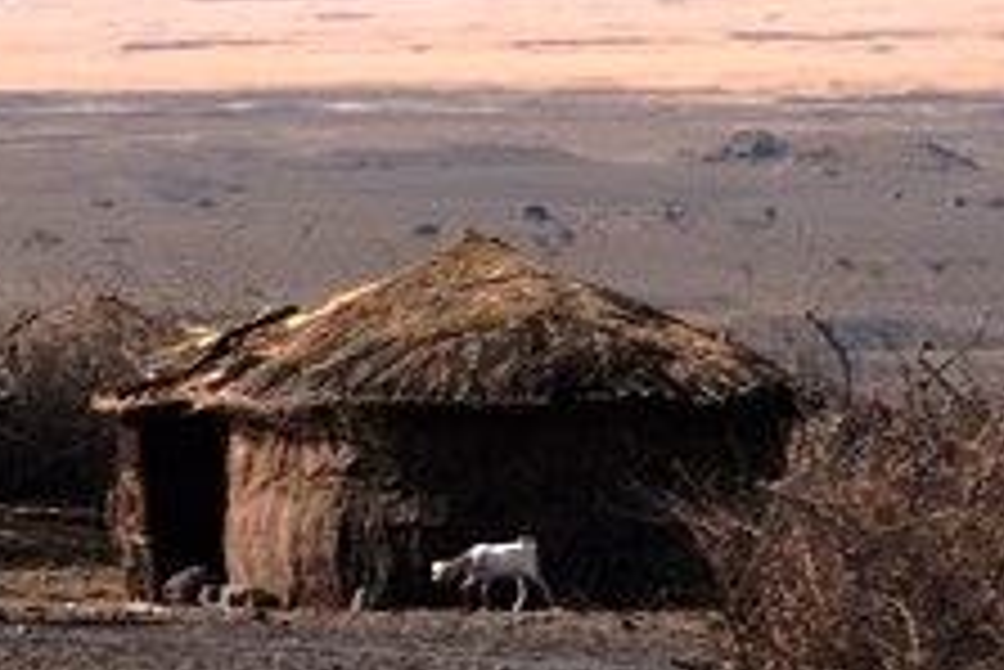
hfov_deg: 4.2
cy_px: -281
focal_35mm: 482
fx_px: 13451
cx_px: -792
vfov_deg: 2.9
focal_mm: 70
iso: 200
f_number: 10
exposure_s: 1/400
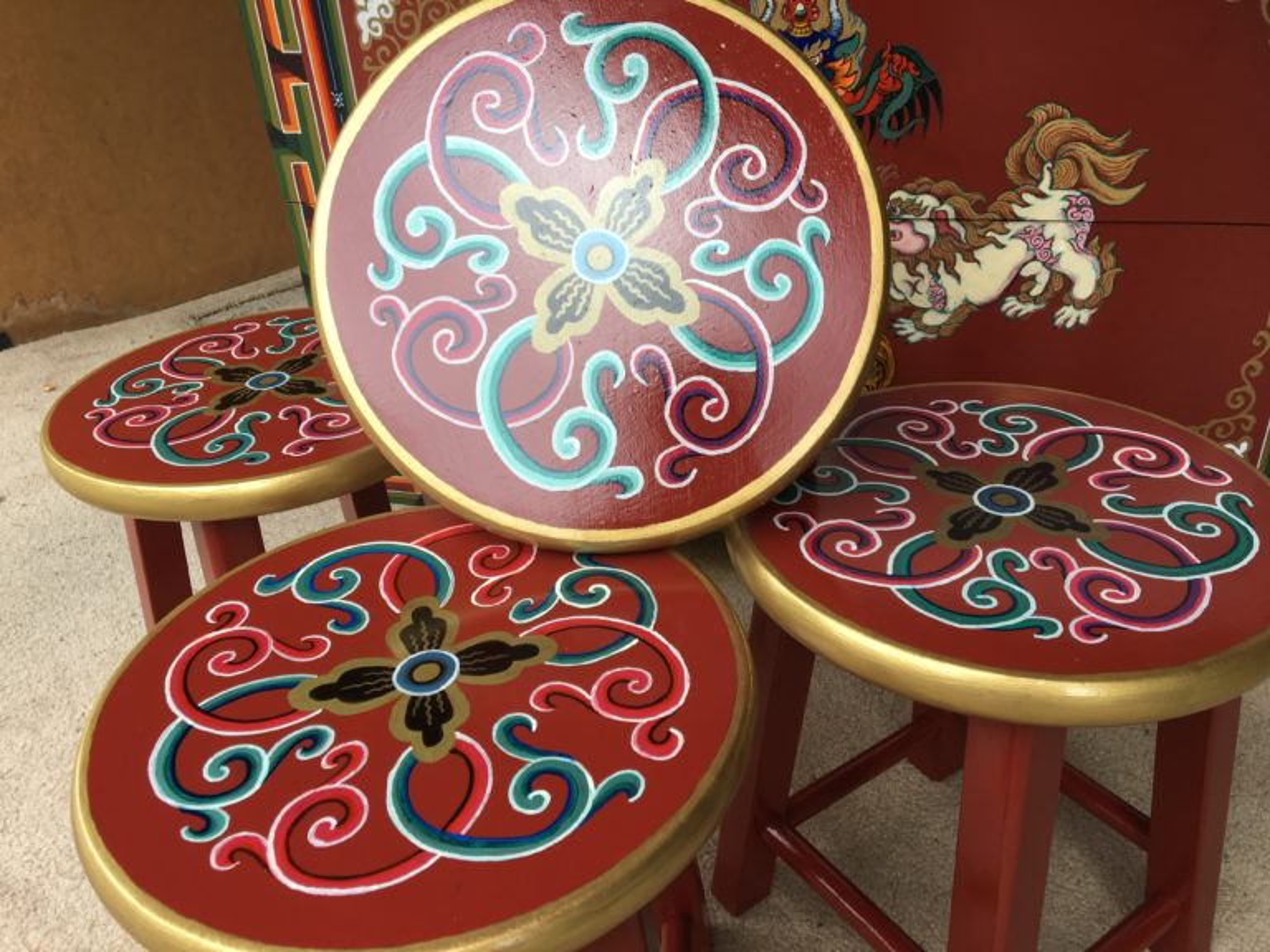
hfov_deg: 61.7
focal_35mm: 29
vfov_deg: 48.2
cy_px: 476
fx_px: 1064
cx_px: 635
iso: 25
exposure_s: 1/120
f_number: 2.2
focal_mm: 4.15
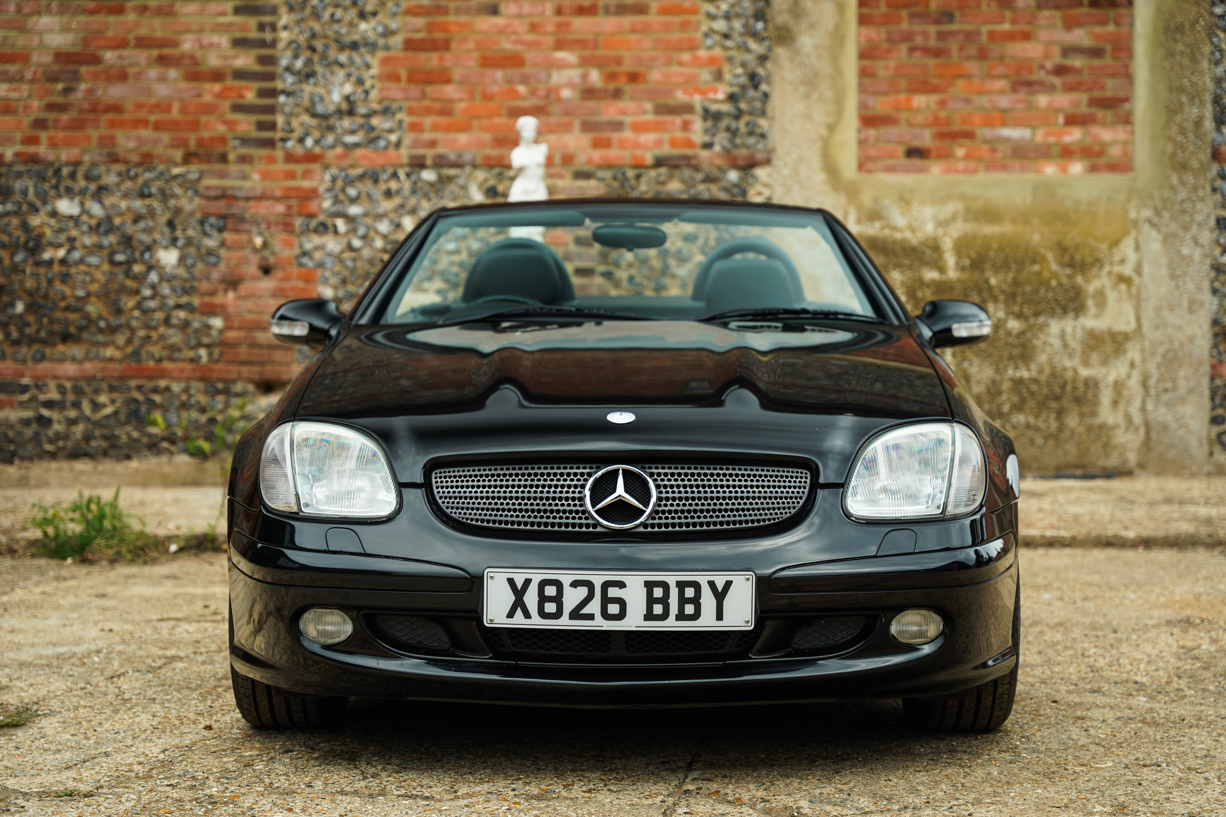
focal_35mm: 66
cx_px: 613
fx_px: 2241
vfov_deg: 20.7
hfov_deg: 30.6
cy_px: 408
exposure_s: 1/500
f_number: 3.2
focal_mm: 65.8
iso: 200
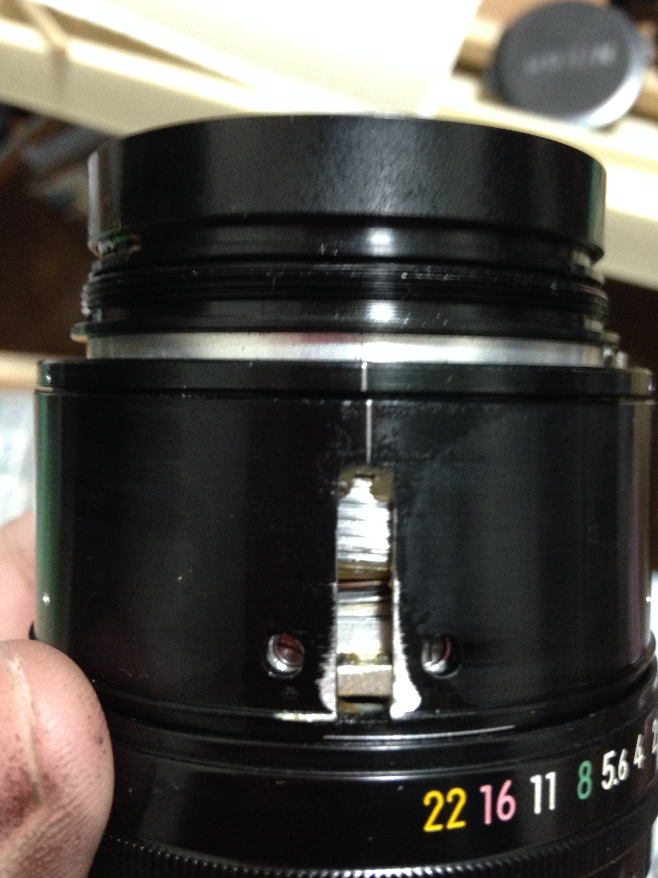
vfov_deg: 52.6
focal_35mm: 35
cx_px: 346
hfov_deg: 40.7
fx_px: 887
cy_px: 433
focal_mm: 4.12
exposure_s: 1/20
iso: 320
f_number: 2.4
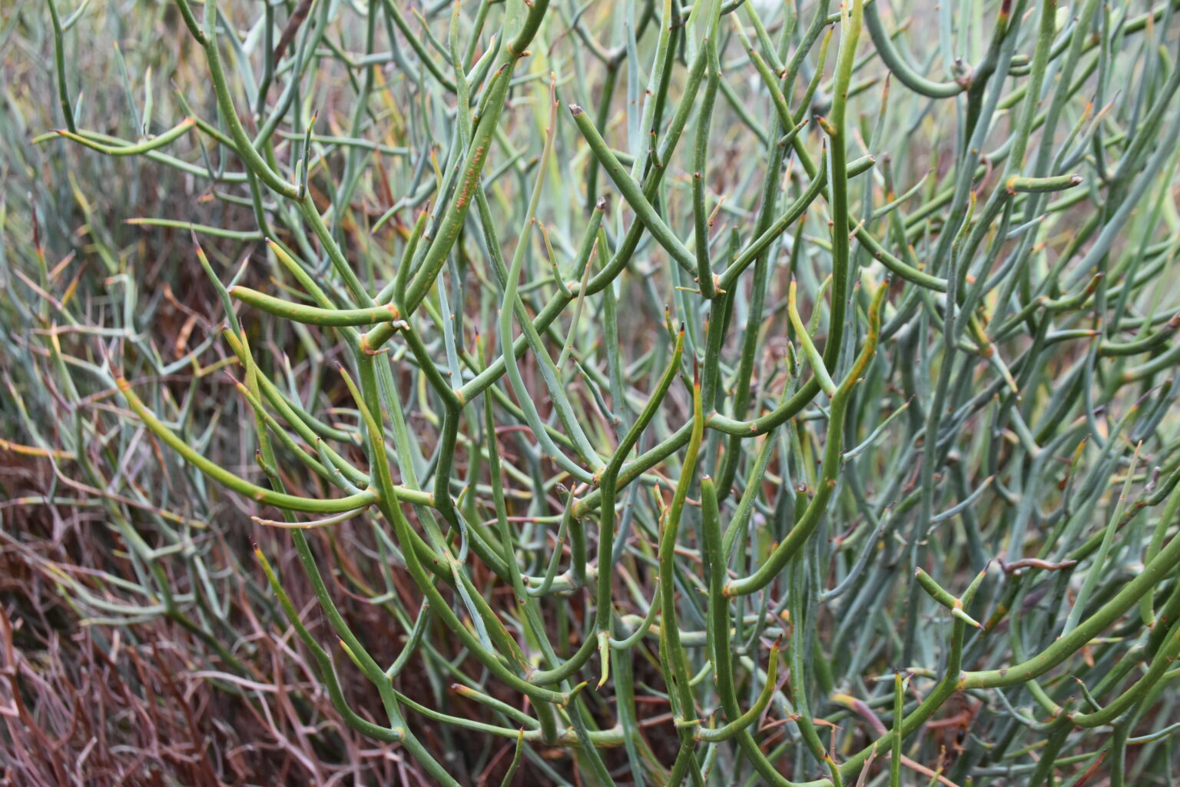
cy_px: 394
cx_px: 590
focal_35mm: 45
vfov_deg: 29.9
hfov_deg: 43.6
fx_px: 1475
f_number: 8
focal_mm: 30
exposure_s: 1/320
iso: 800
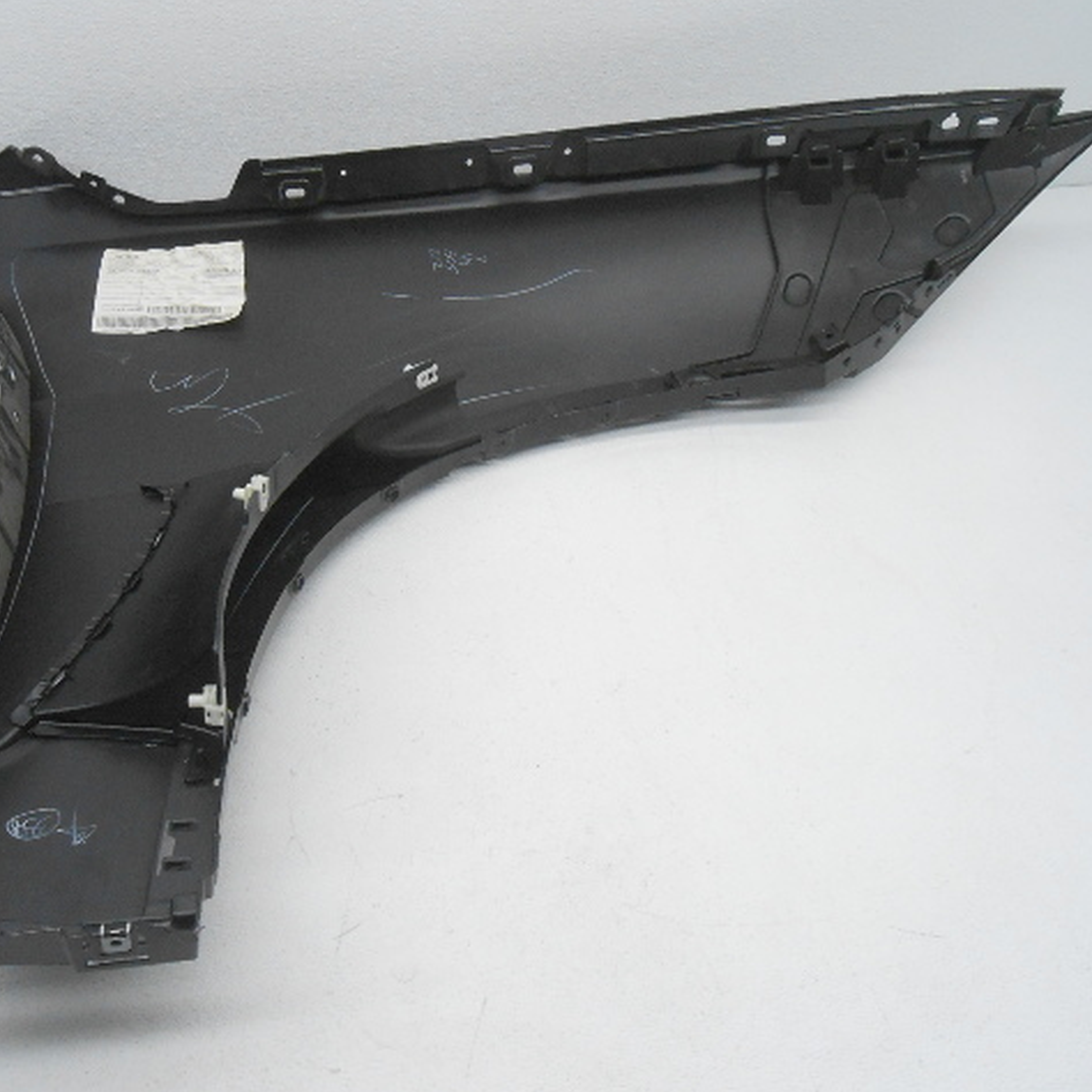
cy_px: 541
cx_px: 433
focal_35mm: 31
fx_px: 1106
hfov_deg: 52.2
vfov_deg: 52.5
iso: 400
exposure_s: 1/200
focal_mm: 4.6
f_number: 3.5
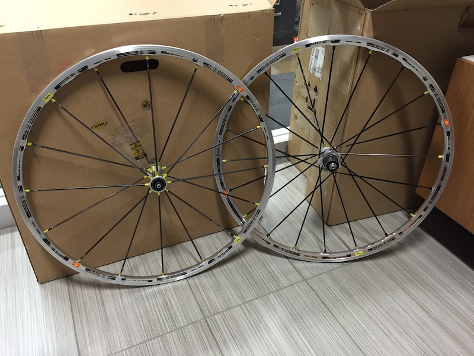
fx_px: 397
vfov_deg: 48.2
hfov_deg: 61.7
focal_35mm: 29
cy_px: 178
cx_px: 237
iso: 125
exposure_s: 1/30
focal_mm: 4.15
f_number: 2.2
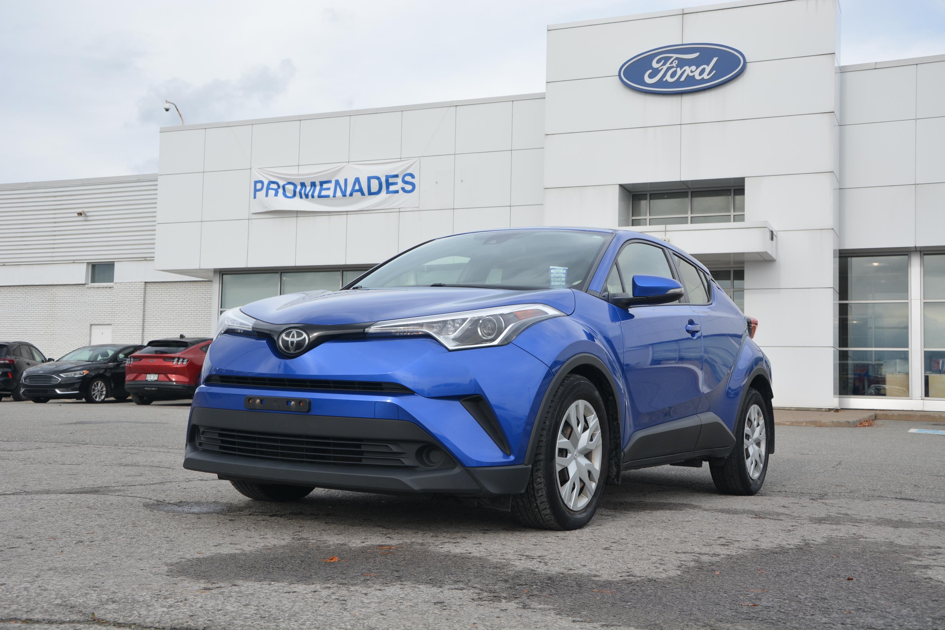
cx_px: 472
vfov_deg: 31.9
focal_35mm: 42
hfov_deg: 46.4
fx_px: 1102
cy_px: 315
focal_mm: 28
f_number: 8
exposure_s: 1/250
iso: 180
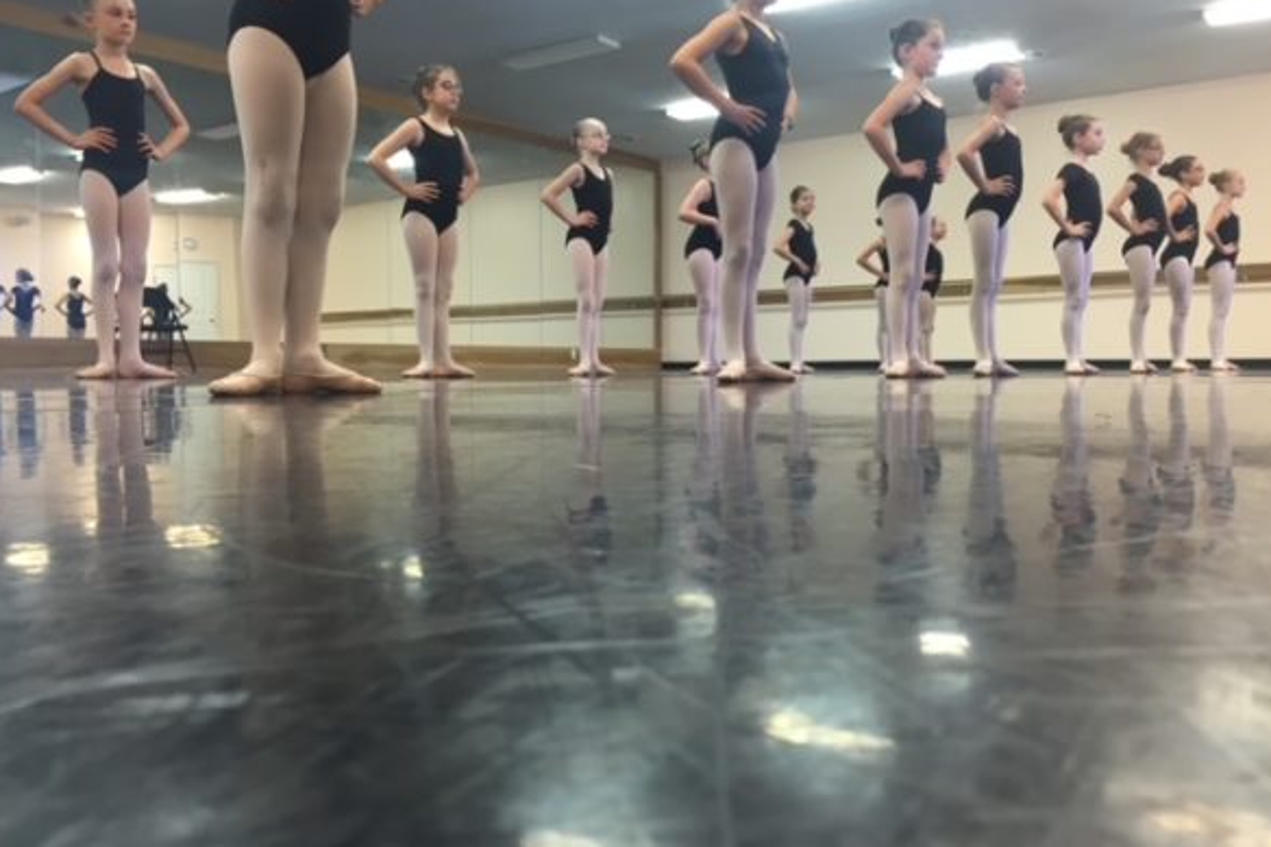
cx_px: 633
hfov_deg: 60.3
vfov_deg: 42.3
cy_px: 414
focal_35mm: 31
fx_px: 1094
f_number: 2.2
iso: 64
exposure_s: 1/30
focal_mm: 4.15
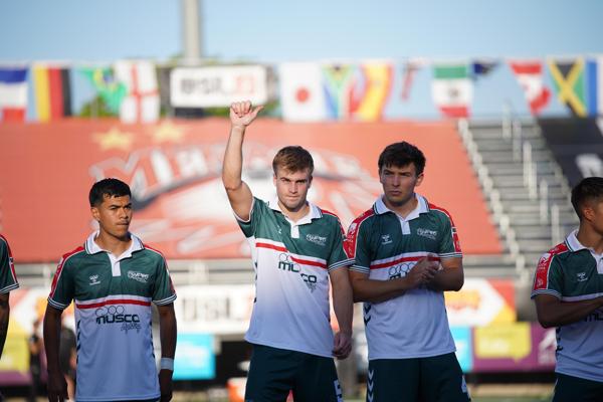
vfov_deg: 6.9
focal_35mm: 200
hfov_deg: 10.3
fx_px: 3350
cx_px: 302
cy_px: 201
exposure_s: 1/1250
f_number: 2.8
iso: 160
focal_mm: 200
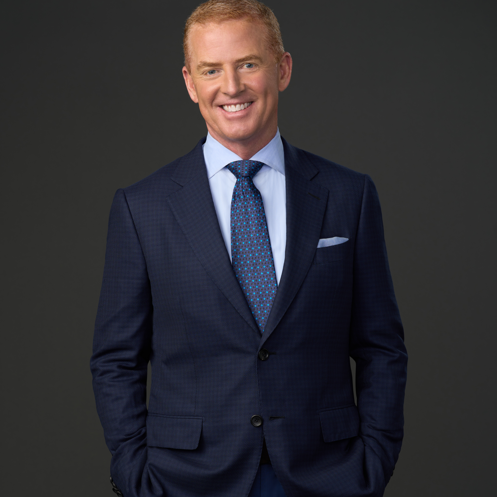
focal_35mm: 109
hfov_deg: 16.0
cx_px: 247
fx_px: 1771
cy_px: 327
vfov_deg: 15.9
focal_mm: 85
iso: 100
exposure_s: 1/200
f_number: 8
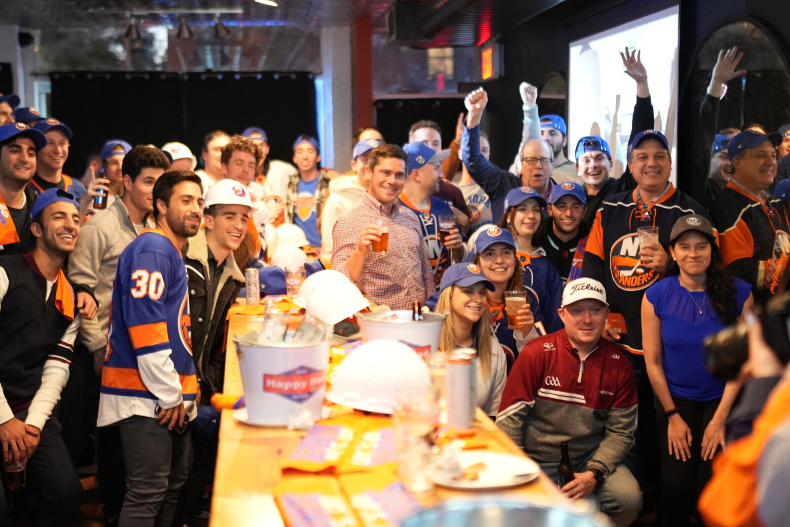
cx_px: 395
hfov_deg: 38.2
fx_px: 1141
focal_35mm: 52
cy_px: 264
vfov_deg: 26.0
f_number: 1.4
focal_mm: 35
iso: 3200
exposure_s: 1/250
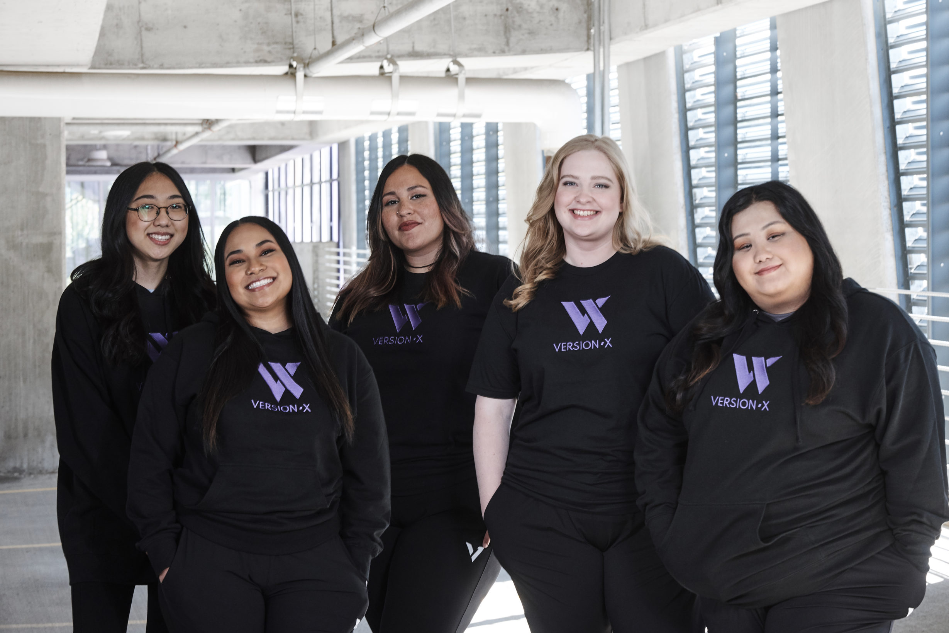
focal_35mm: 99
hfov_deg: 20.6
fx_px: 2609
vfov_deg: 13.8
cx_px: 482
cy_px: 315
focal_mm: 95
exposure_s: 1/60
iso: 1000
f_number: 9
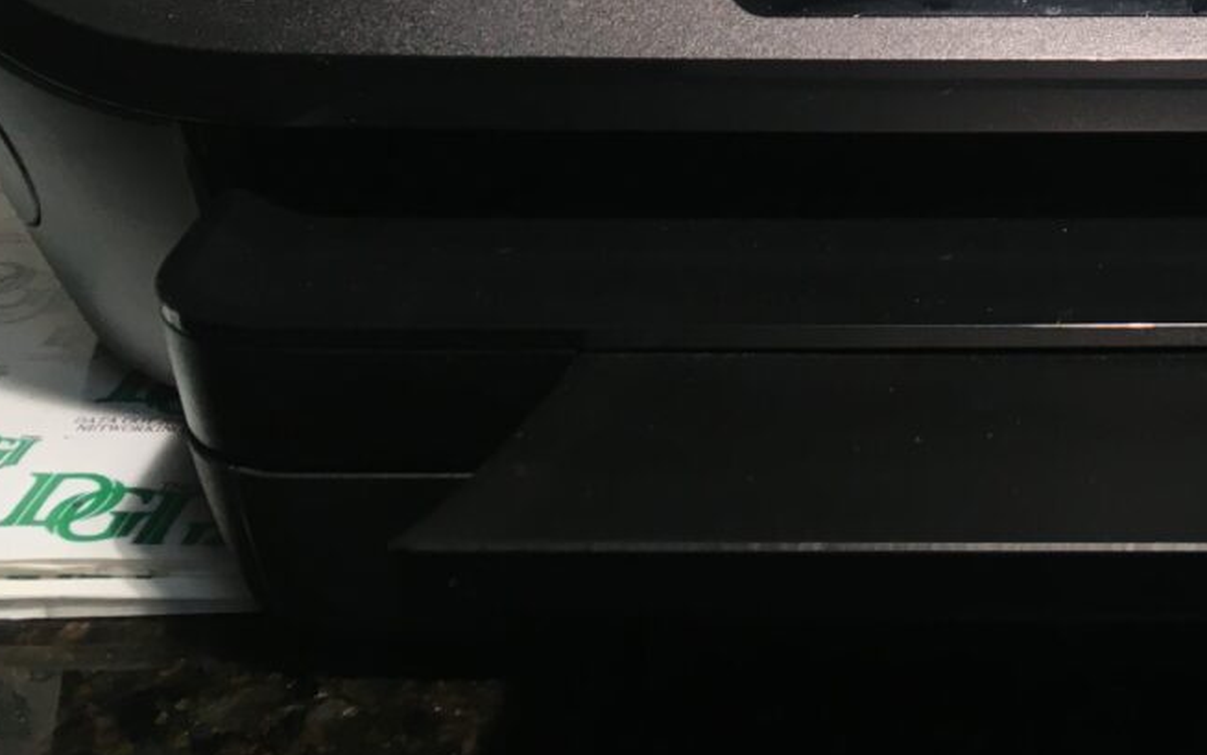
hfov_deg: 31.8
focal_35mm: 62
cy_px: -124
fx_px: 2040
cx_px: 1015
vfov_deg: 19.8
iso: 25
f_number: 2.2
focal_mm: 4.15
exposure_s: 1/40
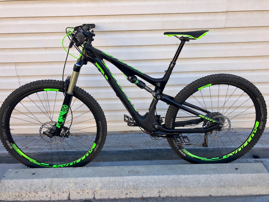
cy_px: 101
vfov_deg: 49.7
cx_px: 134
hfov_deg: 63.4
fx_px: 218
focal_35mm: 28
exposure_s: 1/132
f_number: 1.8
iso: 20
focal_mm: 3.99
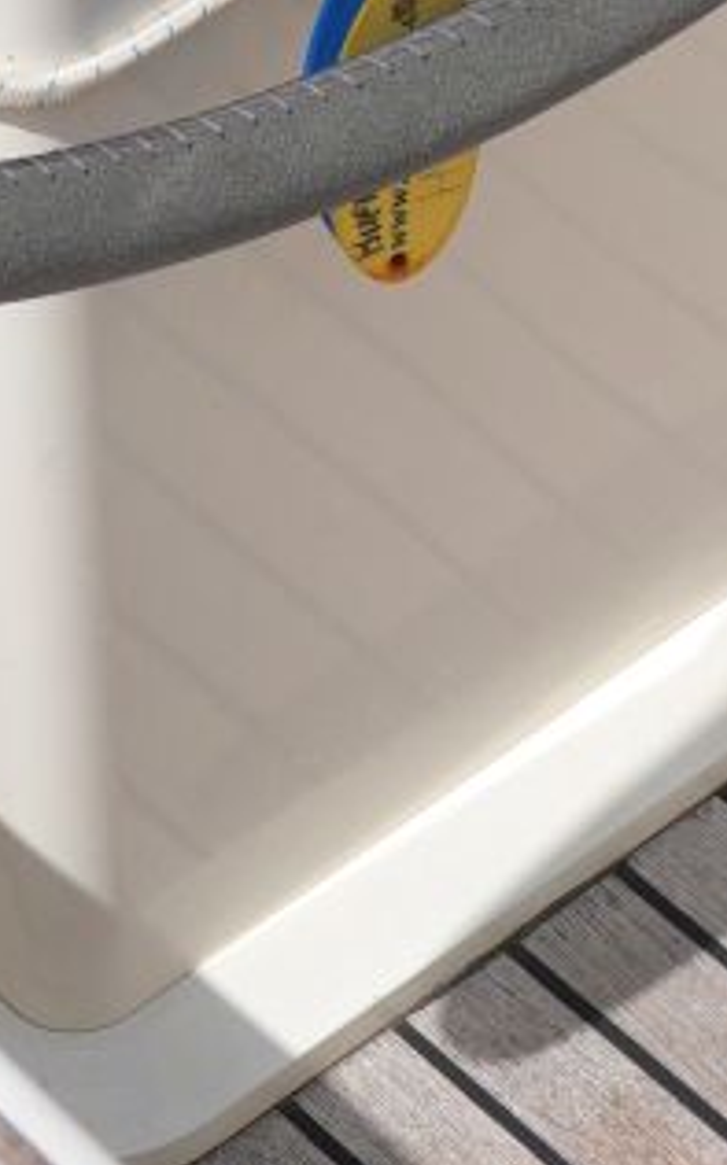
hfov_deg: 5.2
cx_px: 489
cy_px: -1950
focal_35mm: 251
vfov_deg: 7.6
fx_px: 7975
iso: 100
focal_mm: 27
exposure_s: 1/2000
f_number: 4.5
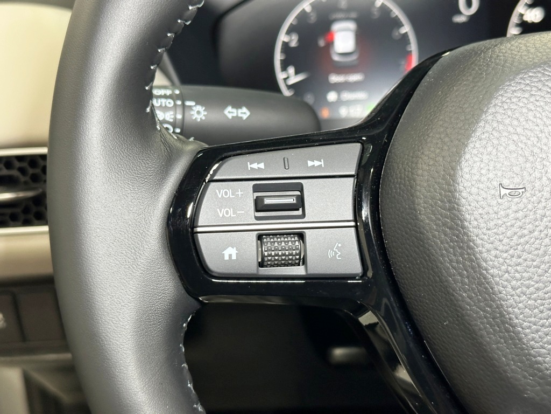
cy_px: 207
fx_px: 764
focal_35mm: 48
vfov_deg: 30.3
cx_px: 276
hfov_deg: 39.7
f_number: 1.78
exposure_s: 1/40
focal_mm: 6.86
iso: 400
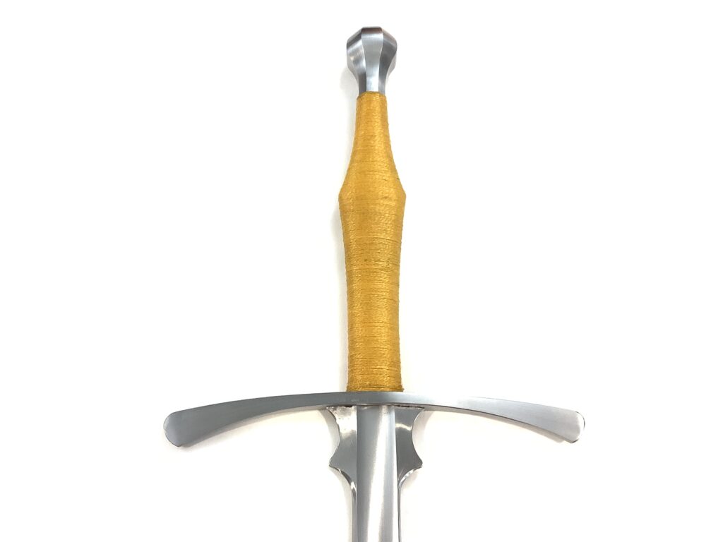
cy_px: 271
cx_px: 362
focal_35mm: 31
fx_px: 647
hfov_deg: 58.4
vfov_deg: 45.4
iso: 250
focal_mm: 3.3
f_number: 2.4
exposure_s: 1/60
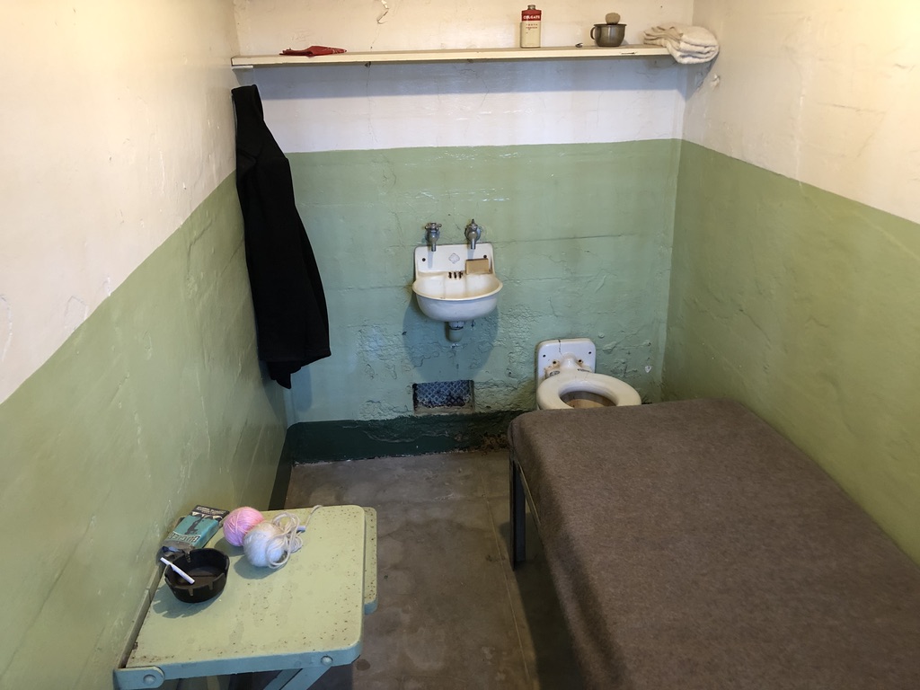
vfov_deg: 49.7
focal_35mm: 28
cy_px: 345
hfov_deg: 63.4
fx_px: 744
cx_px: 460
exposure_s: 1/15
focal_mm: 4
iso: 100
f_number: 1.8
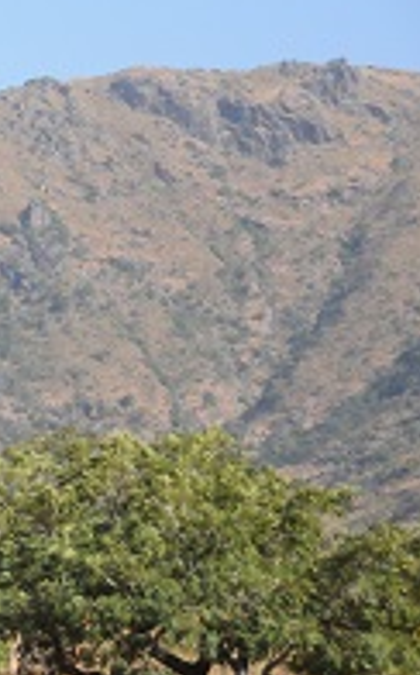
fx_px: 3619
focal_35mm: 197
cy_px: 413
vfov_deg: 10.6
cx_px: -305
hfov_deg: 6.5
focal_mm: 56
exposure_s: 1/8000
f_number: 5
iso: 1600
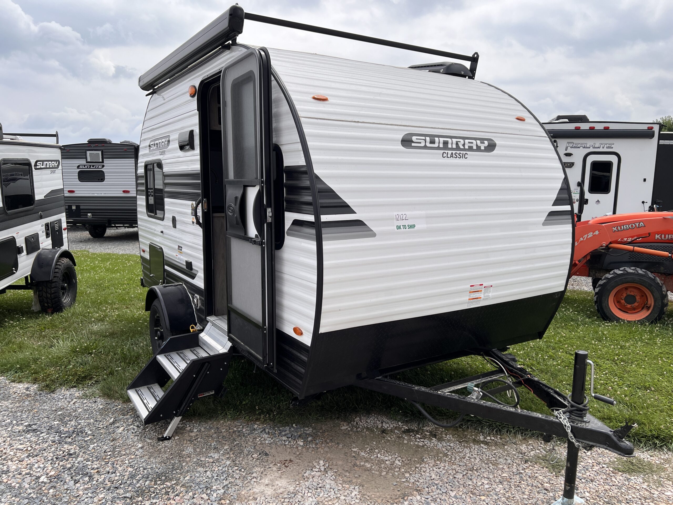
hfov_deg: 67.3
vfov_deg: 53.1
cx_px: 336
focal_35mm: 26
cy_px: 252
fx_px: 505
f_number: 1.5
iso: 50
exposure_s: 1/3831
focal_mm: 5.7
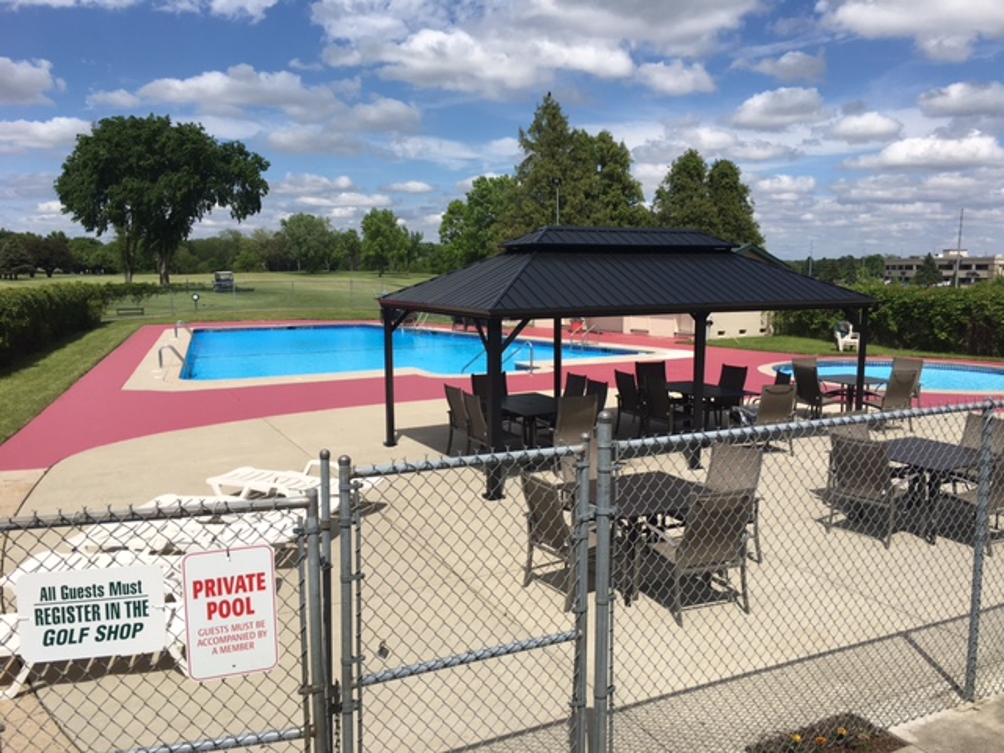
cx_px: 502
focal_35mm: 29
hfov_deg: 61.7
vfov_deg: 48.2
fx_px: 841
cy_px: 376
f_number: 2.2
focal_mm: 4.15
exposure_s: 1/2653
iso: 25
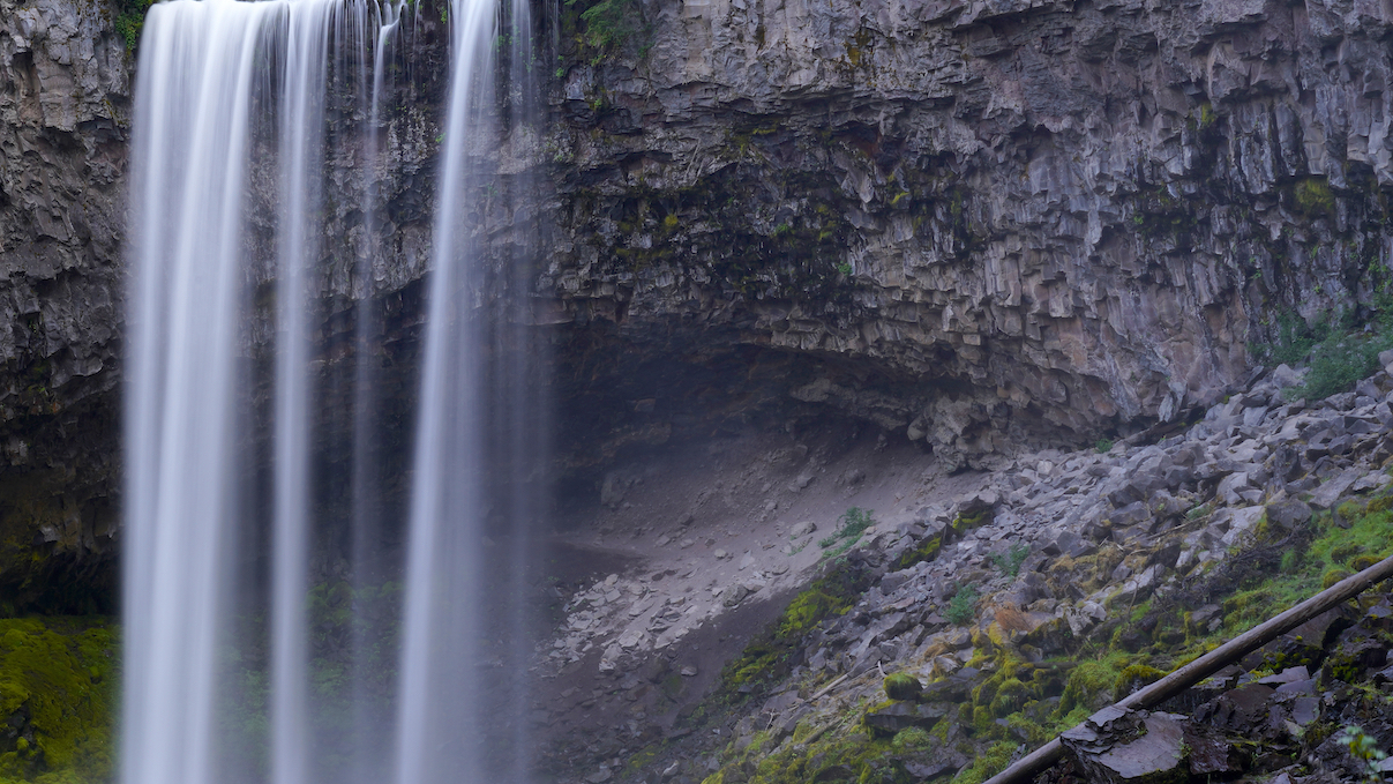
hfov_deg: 33.9
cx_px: 292
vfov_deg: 20.0
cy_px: 542
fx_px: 2216
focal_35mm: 60
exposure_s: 1/1.25
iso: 100
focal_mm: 36
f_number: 22
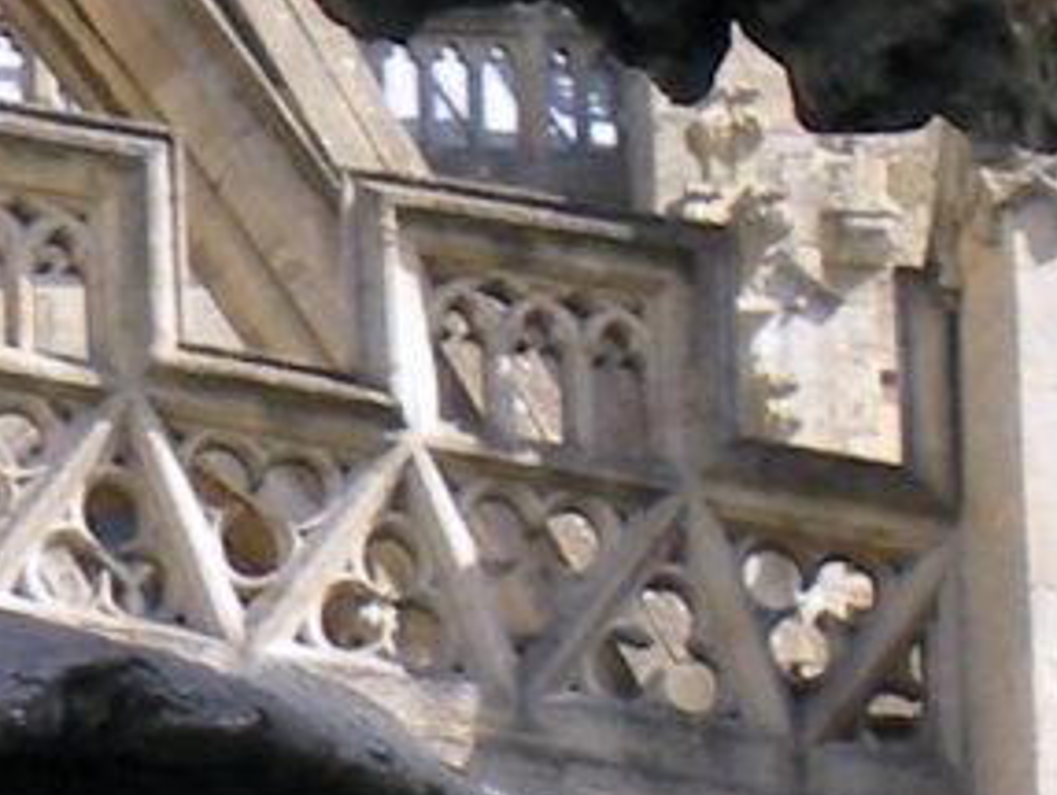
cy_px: 1143
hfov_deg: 4.9
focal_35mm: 401
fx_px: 12255
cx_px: 735
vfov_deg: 3.7
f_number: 5.6
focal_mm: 9.3
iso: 64
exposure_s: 1/165
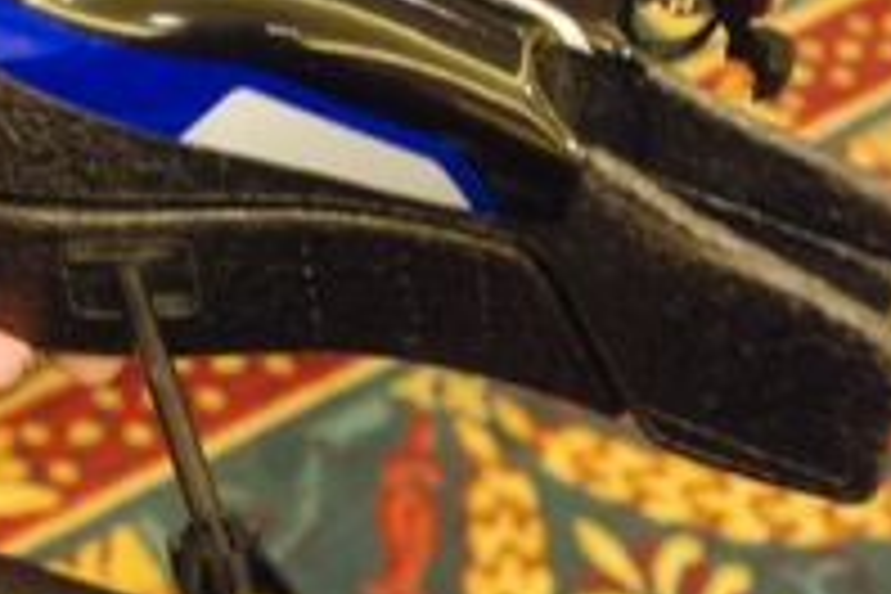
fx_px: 2252
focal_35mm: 91
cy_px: 16
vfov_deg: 14.8
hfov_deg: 21.8
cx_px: 68
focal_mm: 20
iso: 2500
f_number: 3.8
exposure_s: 1/25
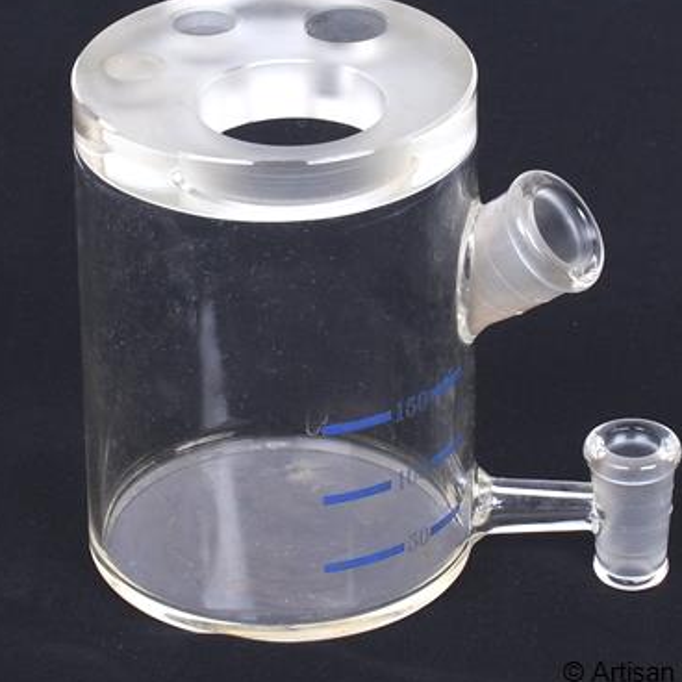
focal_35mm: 79
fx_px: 1761
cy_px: 321
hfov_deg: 21.9
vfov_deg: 21.9
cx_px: 367
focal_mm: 38
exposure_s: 1/200
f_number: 14
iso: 200
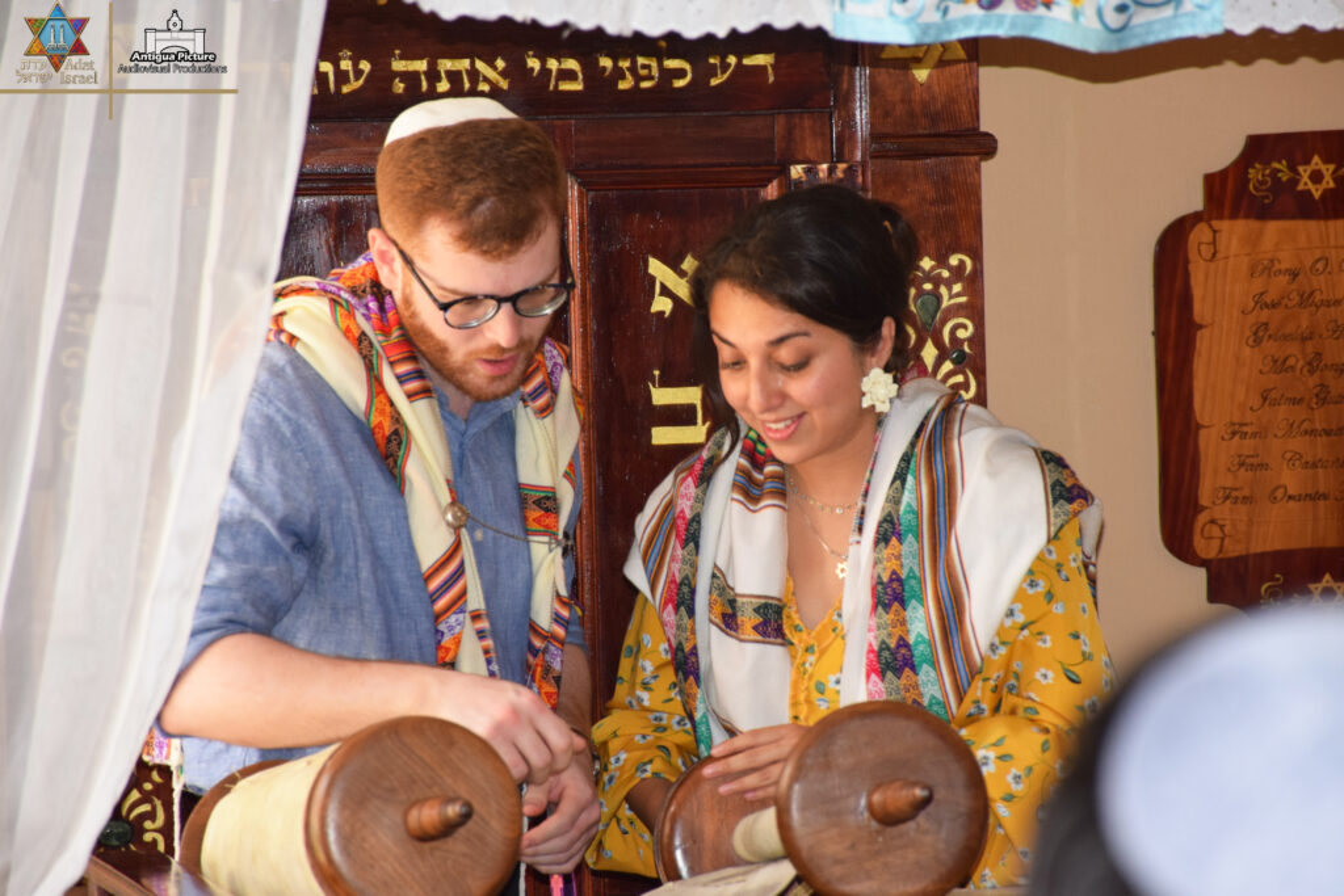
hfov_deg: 9.8
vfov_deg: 6.5
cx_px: 672
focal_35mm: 210
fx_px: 7841
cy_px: 448
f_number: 5.6
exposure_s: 1/80
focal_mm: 140
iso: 800
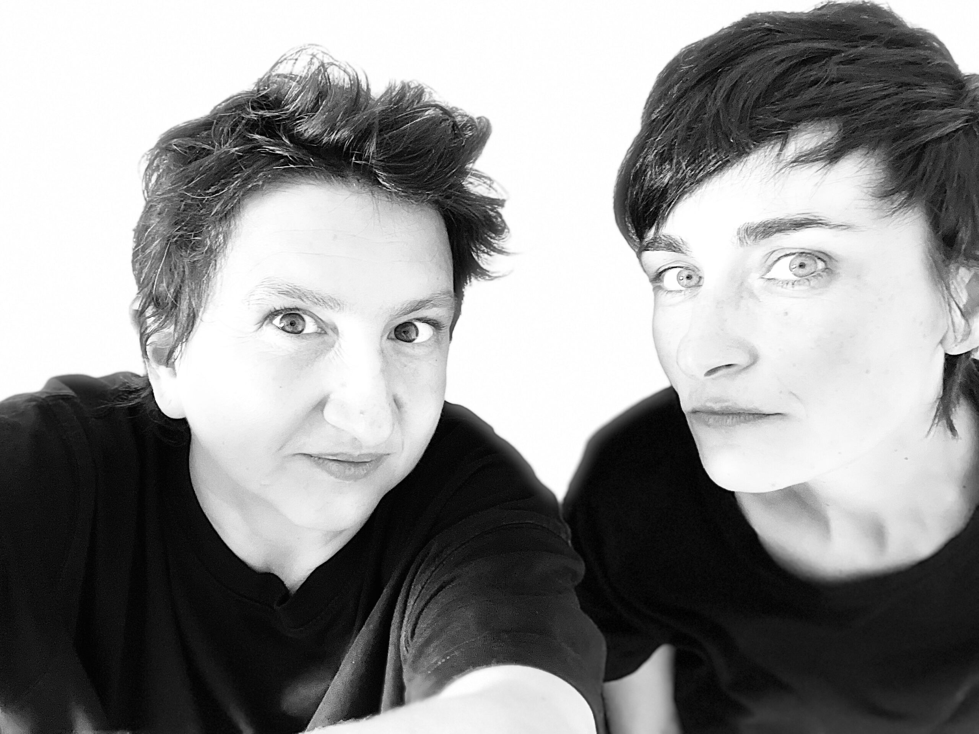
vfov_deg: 46.8
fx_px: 848
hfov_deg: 60.0
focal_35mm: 30
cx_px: 490
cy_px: 367
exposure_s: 1/60
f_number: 2.2
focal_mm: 2.71
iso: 160
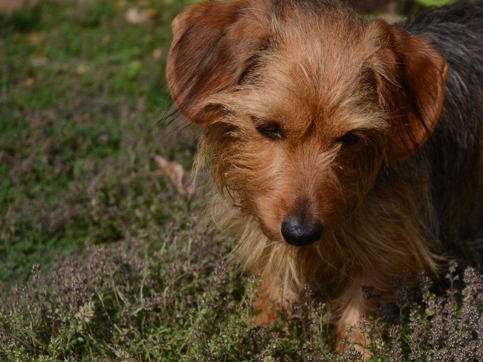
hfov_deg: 12.7
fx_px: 2163
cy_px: 214
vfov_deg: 9.6
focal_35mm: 155
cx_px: 356
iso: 100
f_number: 5.6
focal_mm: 70
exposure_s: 1/500
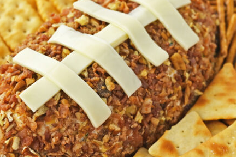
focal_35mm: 125
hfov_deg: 16.4
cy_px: 85
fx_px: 819
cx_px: 101
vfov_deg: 11.0
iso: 320
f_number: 5.6
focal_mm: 50
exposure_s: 1/200
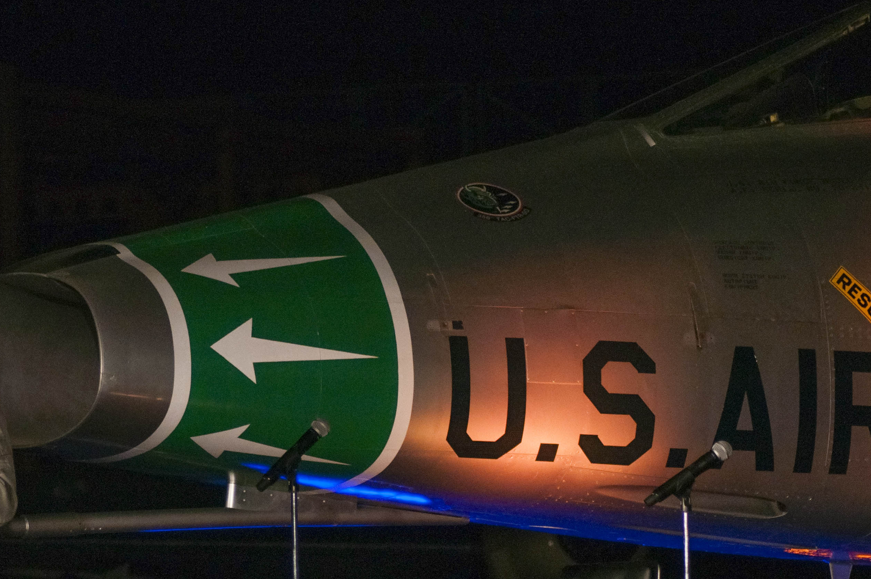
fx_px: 6138
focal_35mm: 254
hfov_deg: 8.1
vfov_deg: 5.4
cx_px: 248
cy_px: 441
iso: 200
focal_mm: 100
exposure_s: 1/250
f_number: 4.5
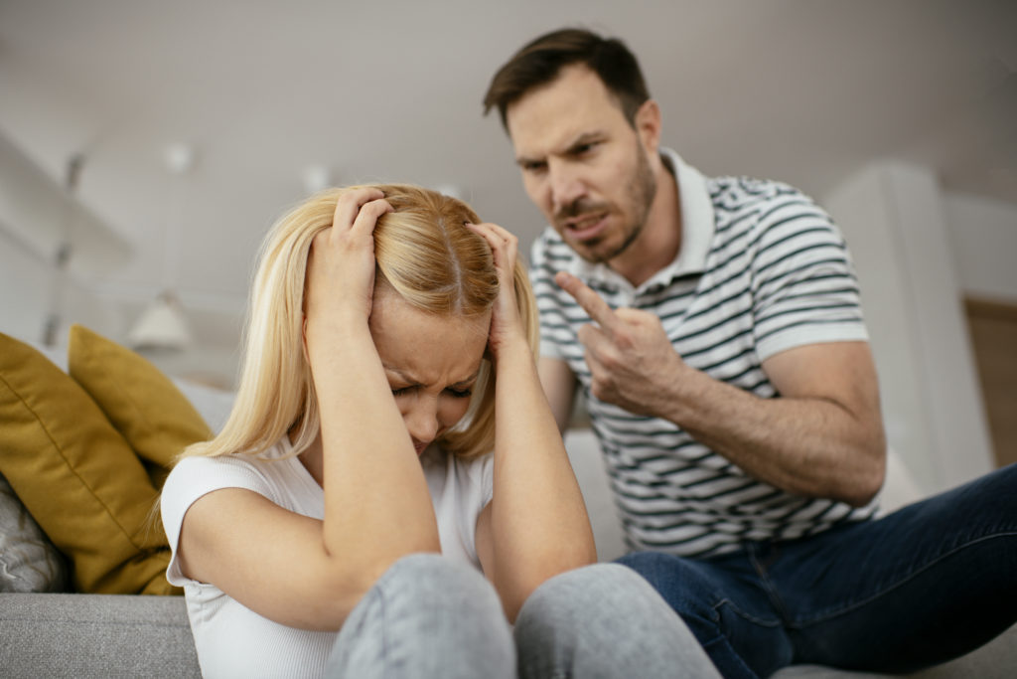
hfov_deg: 54.4
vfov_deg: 37.9
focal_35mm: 35
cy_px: 340
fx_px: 989
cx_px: 508
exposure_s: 1/400
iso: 200
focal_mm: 35
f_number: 2
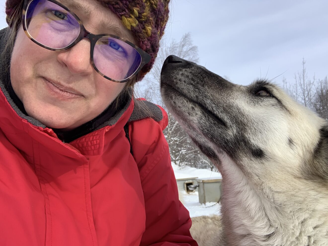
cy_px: 123
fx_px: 303
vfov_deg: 44.2
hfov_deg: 56.8
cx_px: 164
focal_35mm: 32
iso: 16
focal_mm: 2.87
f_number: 2.2
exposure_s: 1/507
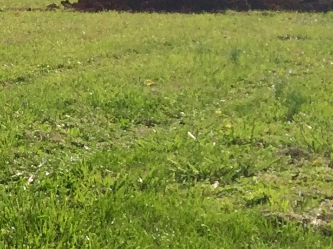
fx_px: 1481
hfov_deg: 10.5
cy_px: 254
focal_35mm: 154
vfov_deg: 9.6
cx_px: -537
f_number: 2.2
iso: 32
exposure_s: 1/2283
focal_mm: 4.15
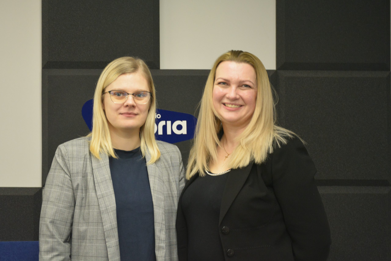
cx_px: 196
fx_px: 619
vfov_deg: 23.8
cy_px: 130
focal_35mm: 57
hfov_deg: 35.1
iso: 1600
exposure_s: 1/30
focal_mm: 38
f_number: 4.5
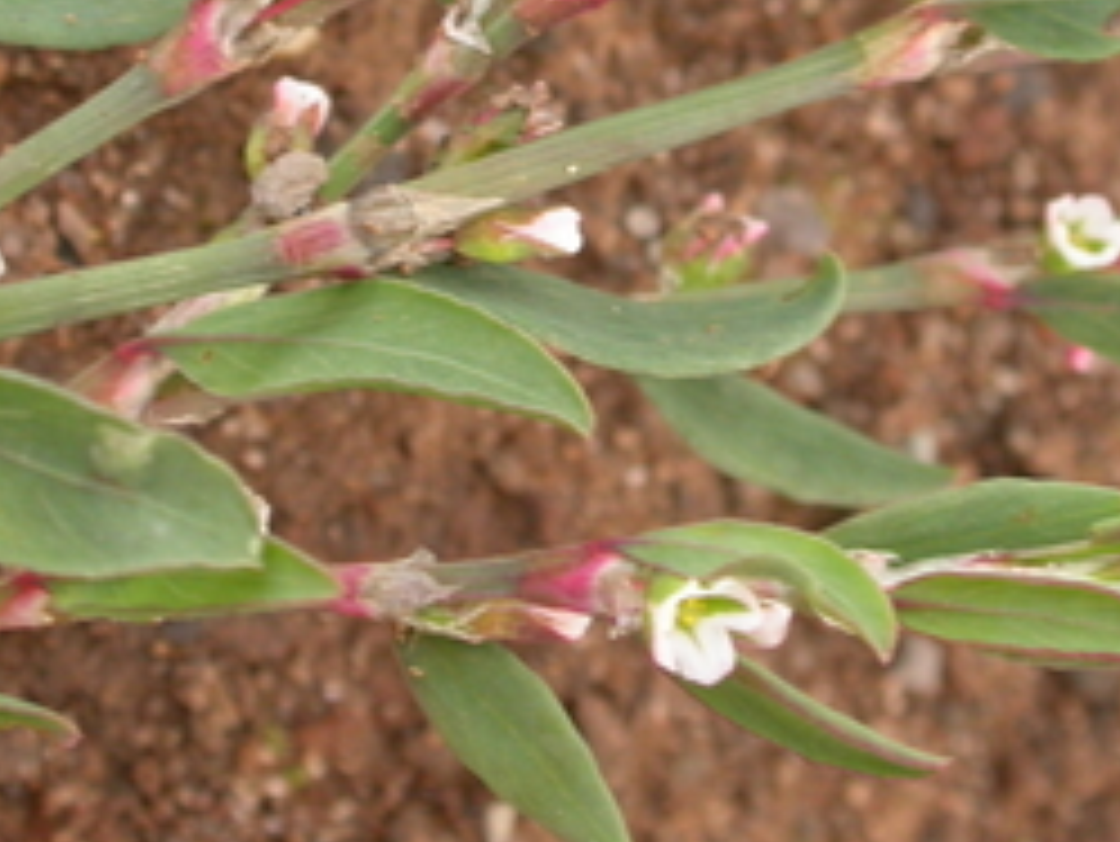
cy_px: 135
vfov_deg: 9.6
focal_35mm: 154
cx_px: 625
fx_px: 4985
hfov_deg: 12.8
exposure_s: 1/67.6
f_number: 5.7
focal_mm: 16.7
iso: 100
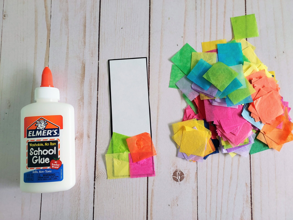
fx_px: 203
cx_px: 146
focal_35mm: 24
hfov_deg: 71.6
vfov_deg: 56.8
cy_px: 110
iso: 50
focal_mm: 4.6
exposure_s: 1/60
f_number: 1.8
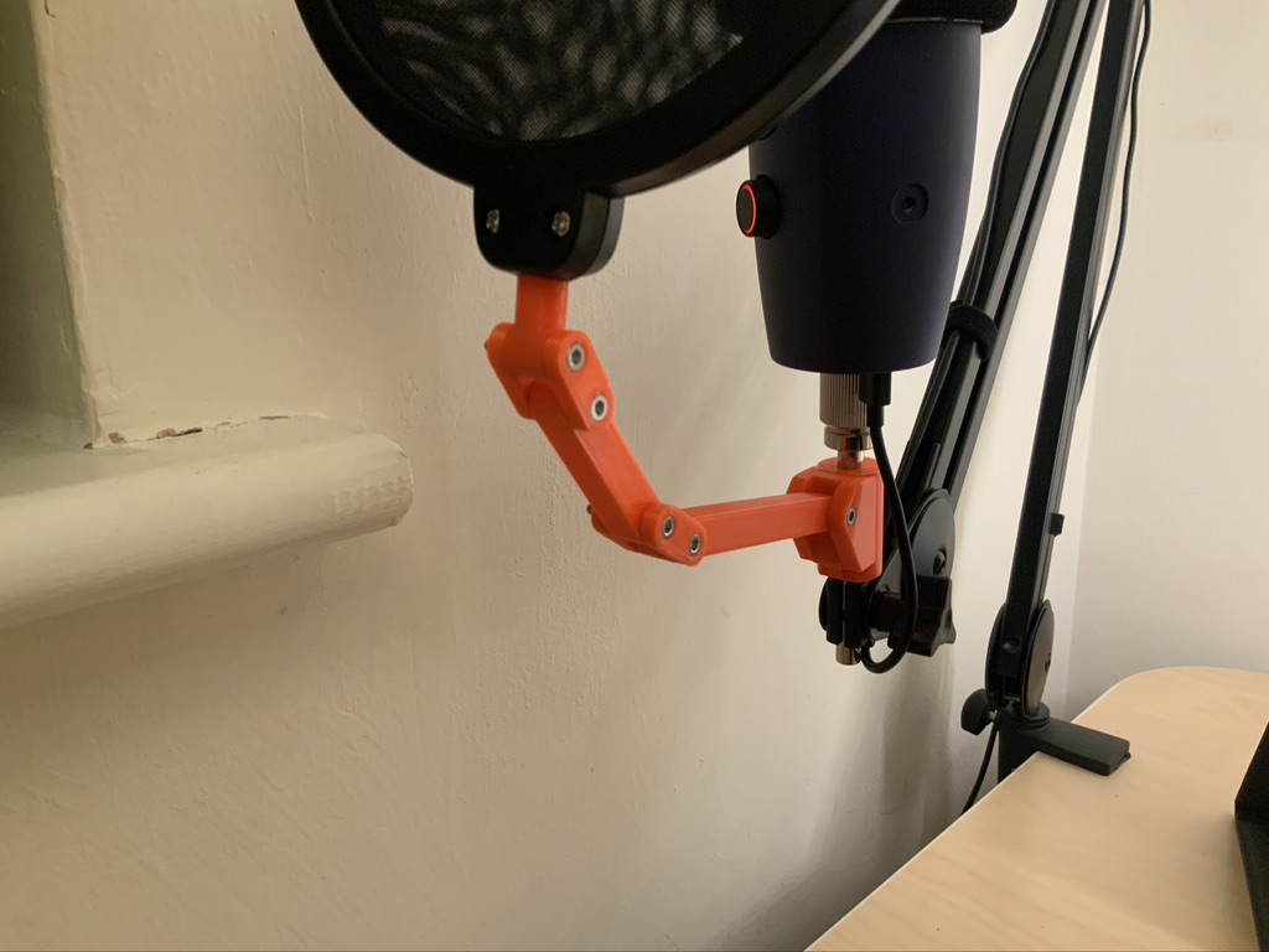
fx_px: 1063
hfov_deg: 61.7
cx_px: 634
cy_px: 476
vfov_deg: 48.2
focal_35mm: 29
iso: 160
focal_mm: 3
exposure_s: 1/60
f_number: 1.8
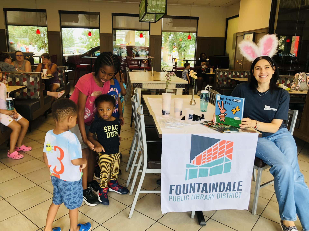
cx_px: 154
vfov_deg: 49.7
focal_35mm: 28
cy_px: 116
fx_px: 250
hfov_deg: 63.4
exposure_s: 1/120
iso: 50
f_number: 1.8
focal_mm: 3.99
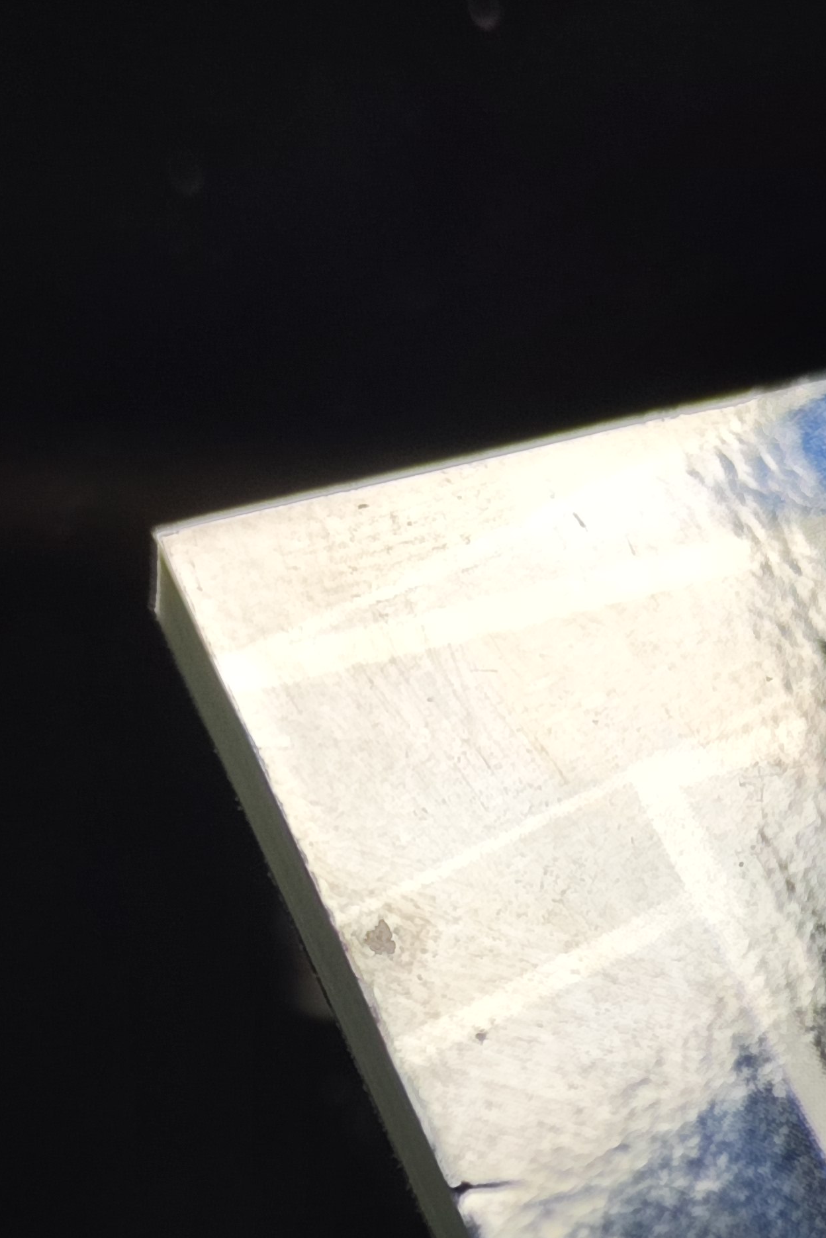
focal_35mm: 107
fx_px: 3681
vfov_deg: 18.7
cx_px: 754
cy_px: 1184
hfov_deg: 12.7
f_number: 1.88
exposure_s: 1/230
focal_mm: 5.59
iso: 50
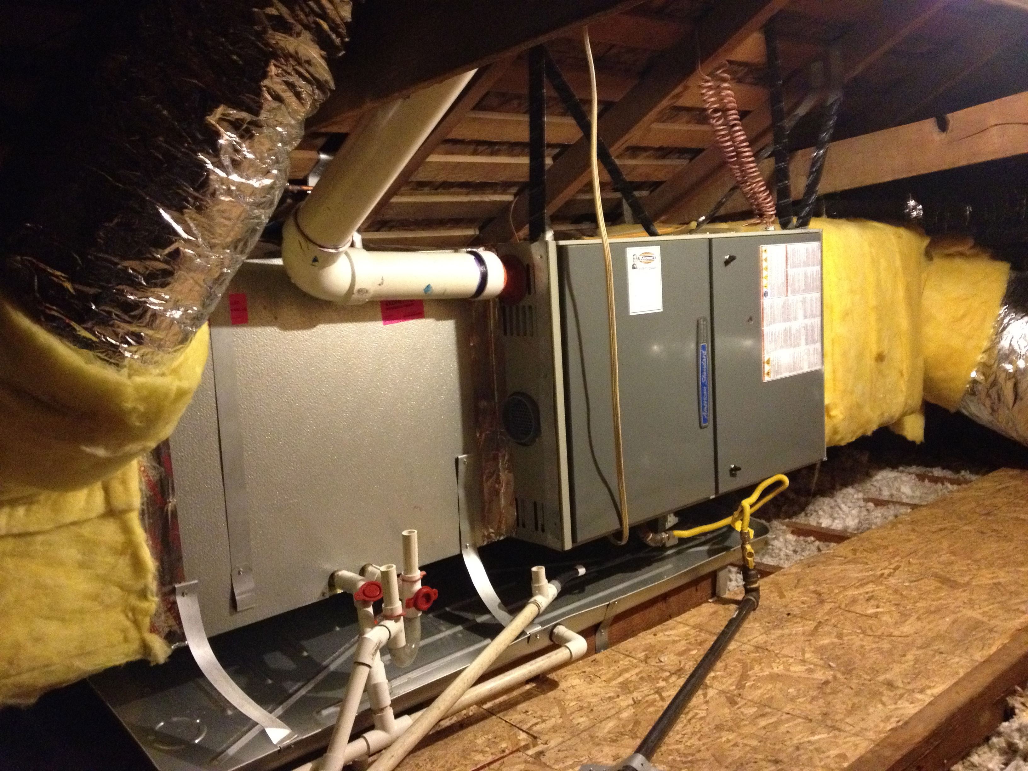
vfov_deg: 40.7
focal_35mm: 35
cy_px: 386
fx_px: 1039
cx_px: 514
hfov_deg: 52.6
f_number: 2.4
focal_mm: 4.28
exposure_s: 1/15
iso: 640
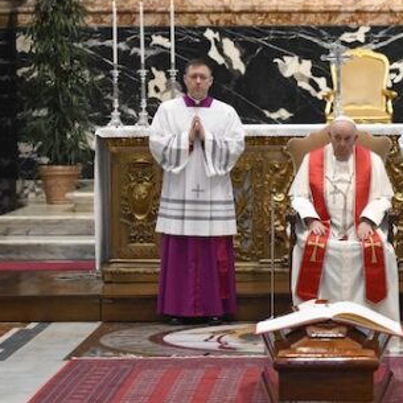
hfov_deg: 8.6
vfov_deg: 8.6
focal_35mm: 204
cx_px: 344
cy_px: 229
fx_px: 2687
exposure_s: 1/250
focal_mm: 130
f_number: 5.6
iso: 5000
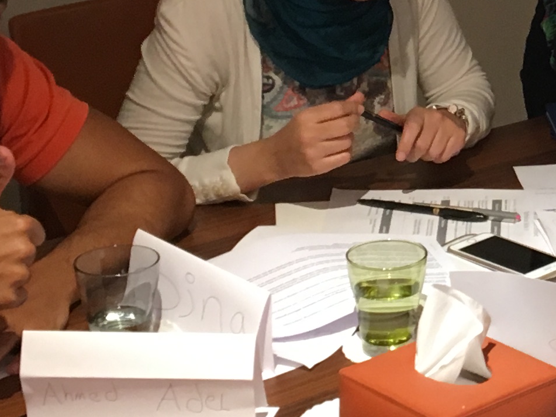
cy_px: 50
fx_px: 1975
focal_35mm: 123
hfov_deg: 15.5
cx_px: 664
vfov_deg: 12.0
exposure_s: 1/33
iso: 125
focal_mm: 4.15
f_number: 2.2
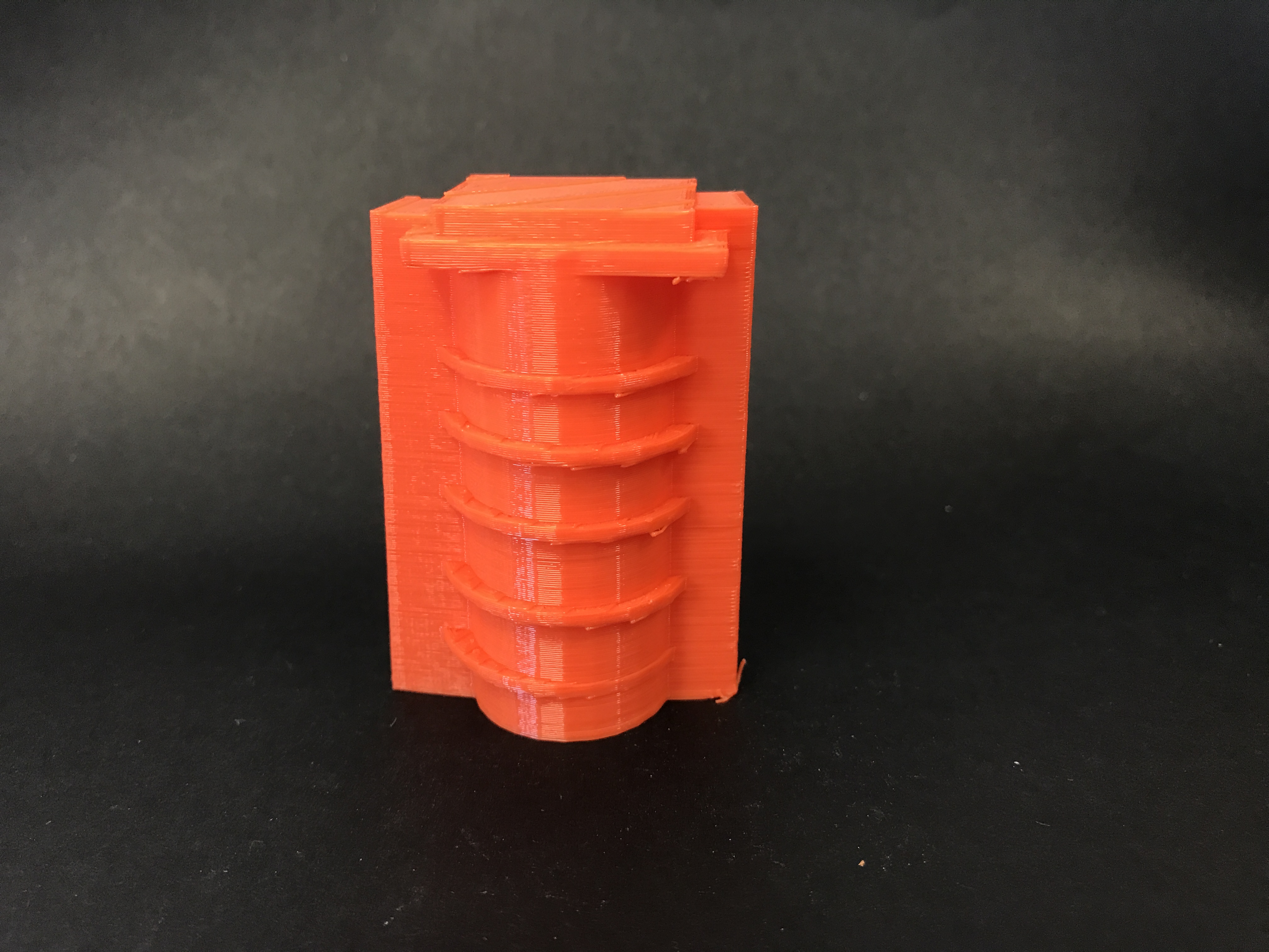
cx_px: 634
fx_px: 1026
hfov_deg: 63.4
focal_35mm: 28
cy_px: 476
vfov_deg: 49.7
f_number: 1.8
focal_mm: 3.99
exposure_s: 1/25
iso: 40
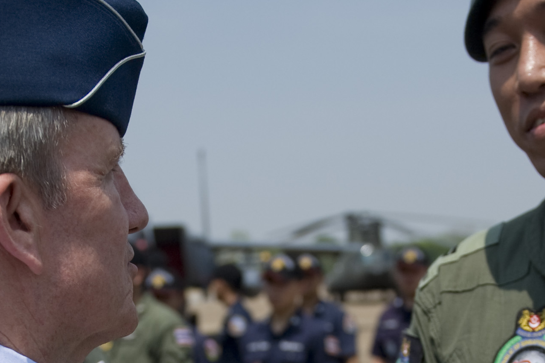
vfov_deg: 16.4
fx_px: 1210
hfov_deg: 25.4
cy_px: 419
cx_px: 265
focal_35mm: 80
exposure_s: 1/8000
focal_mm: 24
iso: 200
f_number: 2.8
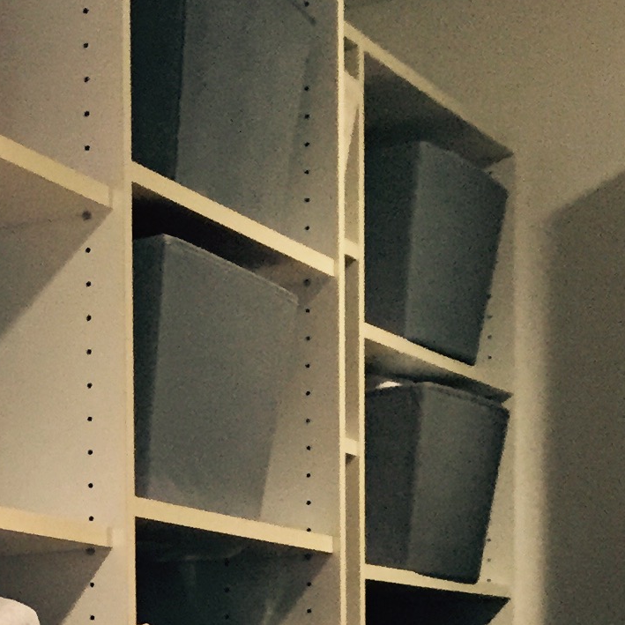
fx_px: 2410
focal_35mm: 118
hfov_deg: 13.7
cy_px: 937
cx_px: -362
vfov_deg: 13.9
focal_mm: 4.15
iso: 200
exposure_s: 1/30
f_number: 2.2
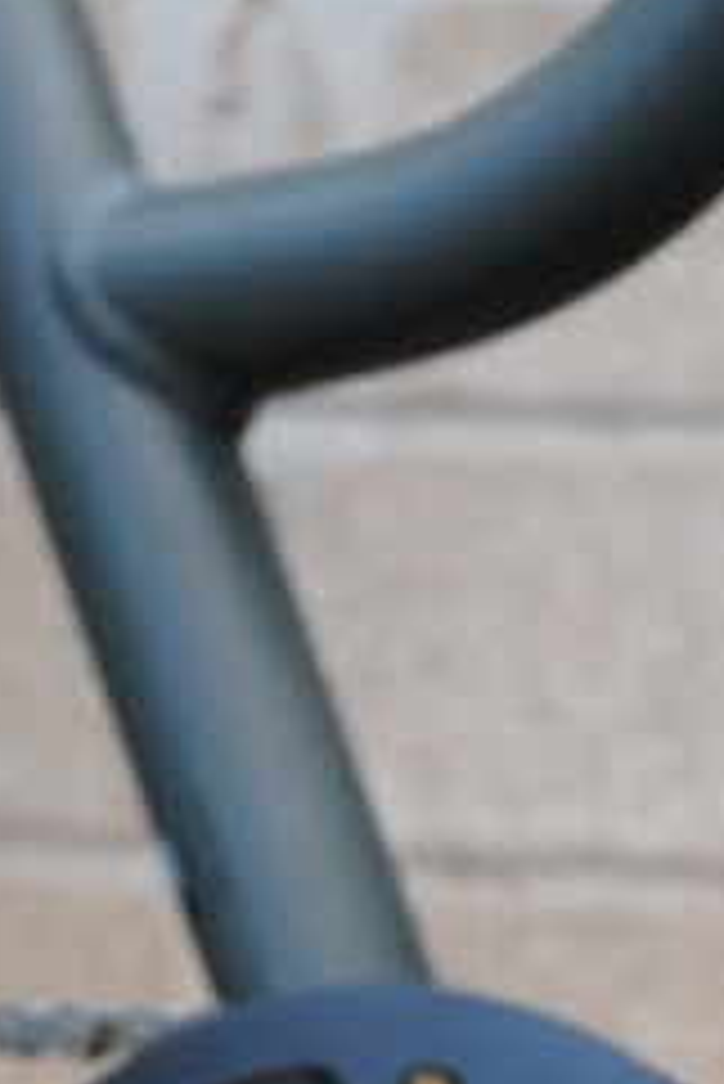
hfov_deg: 6.2
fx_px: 6627
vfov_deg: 8.8
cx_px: 612
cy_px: 2172
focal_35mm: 220
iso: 500
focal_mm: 46
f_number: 4.5
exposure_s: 1/160
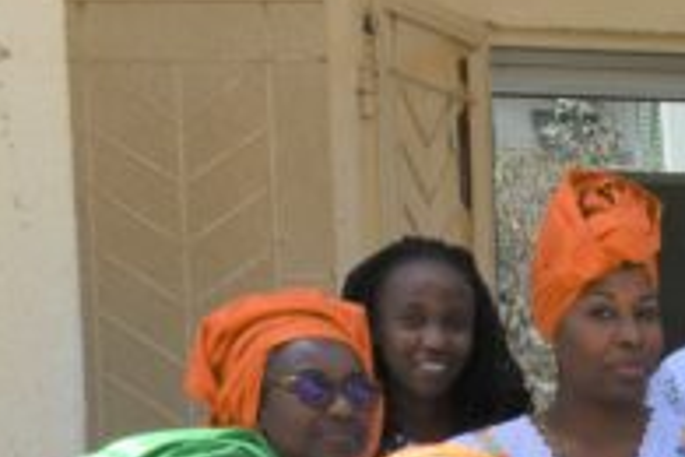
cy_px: 823
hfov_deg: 9.7
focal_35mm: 201
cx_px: 1222
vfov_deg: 6.7
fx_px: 3824
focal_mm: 34
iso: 200
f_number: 9
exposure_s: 1/320
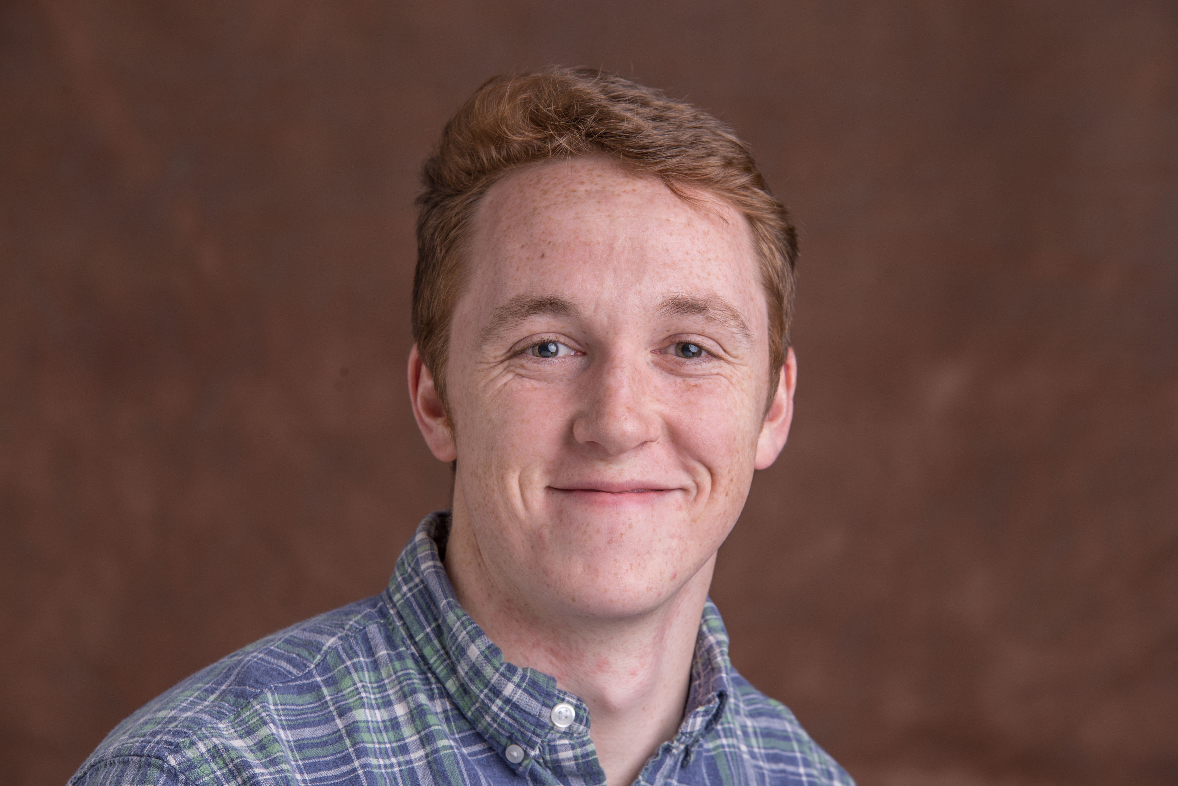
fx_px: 4255
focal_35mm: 130
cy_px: 393
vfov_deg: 10.6
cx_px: 589
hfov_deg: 15.8
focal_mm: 130
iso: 200
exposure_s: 1/160
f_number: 9
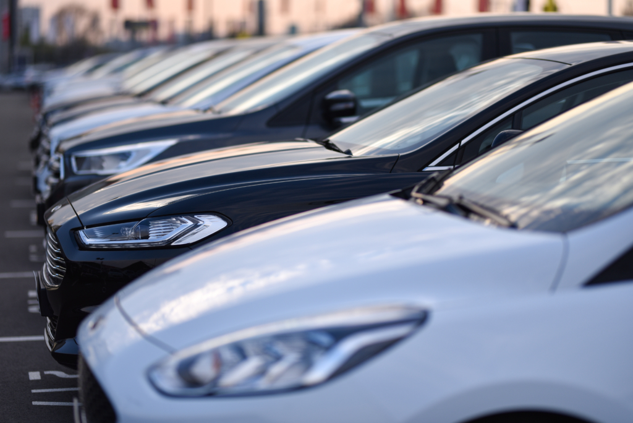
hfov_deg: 23.9
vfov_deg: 16.1
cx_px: 316
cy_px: 212
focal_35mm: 85
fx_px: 1495
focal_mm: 85
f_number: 1.4
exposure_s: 1/4000
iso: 100
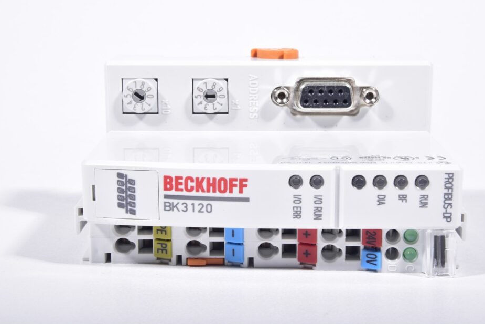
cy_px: 166
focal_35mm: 83
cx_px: 261
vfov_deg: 16.5
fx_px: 1118
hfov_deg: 24.5
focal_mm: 50
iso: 100
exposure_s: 1/200
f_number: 22
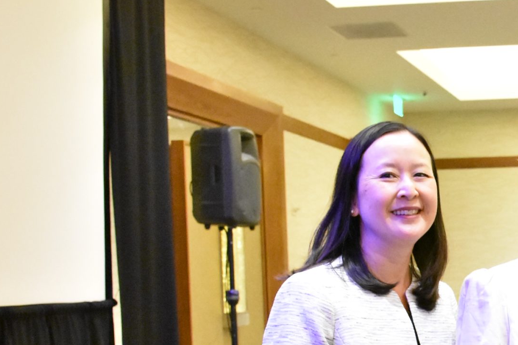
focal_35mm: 78
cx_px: 607
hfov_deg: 23.9
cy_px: 323
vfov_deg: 17.2
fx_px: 1122
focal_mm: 22
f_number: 5.6
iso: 11400
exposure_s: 1/30
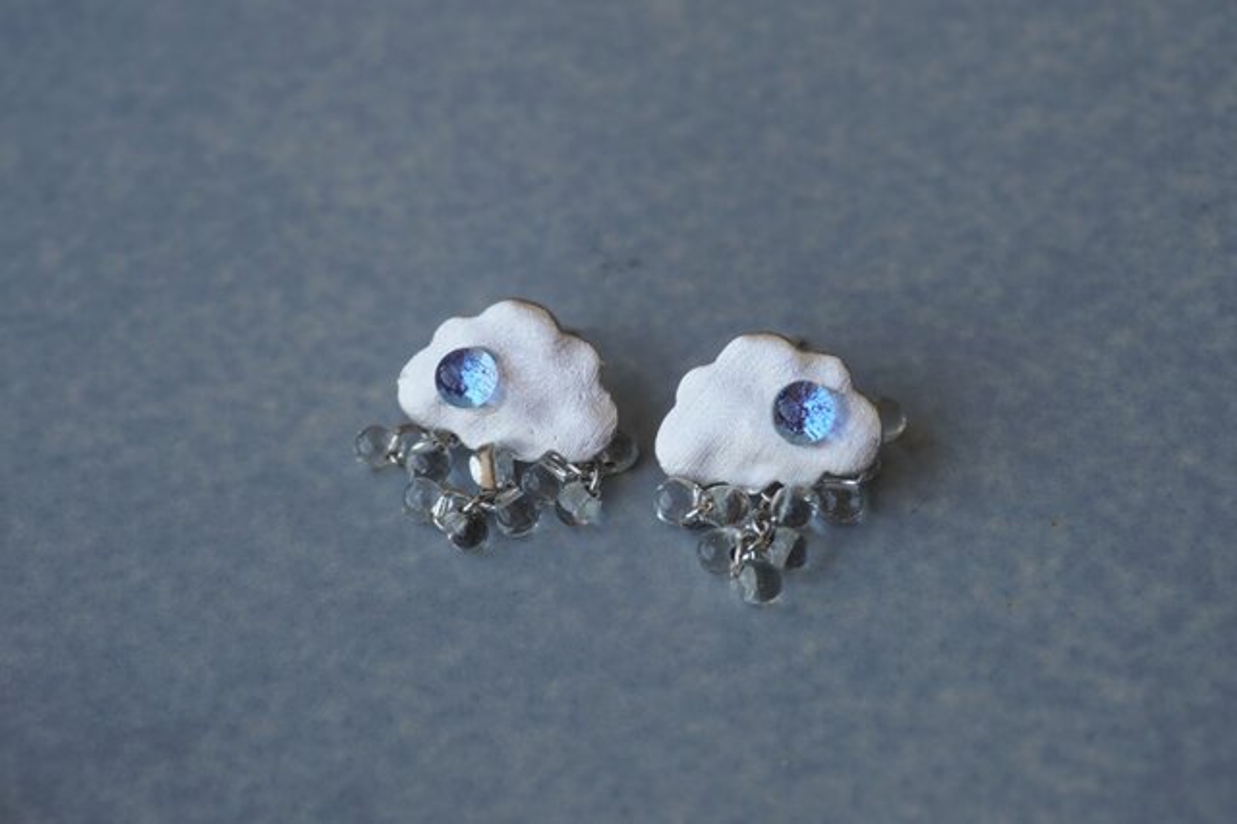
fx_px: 2061
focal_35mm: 60
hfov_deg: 33.4
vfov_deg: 22.6
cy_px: 412
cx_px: 618
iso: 100
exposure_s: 1/160
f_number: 5.6
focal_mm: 40
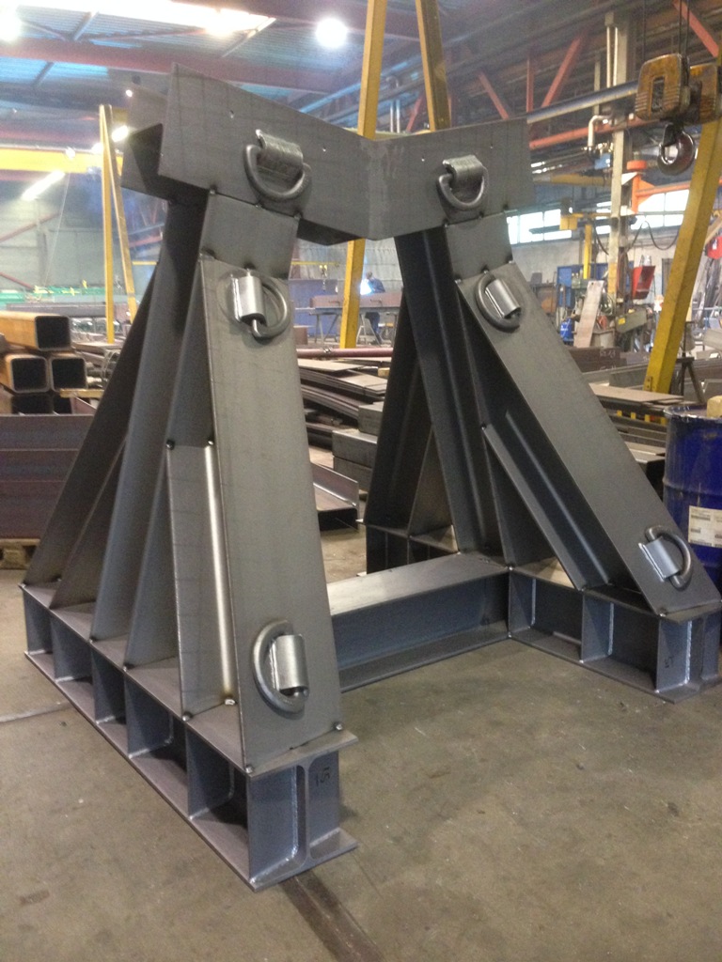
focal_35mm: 33
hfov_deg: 42.9
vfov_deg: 55.4
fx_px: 918
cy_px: 481
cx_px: 361
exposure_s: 1/15
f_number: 2.4
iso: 400
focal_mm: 4.12
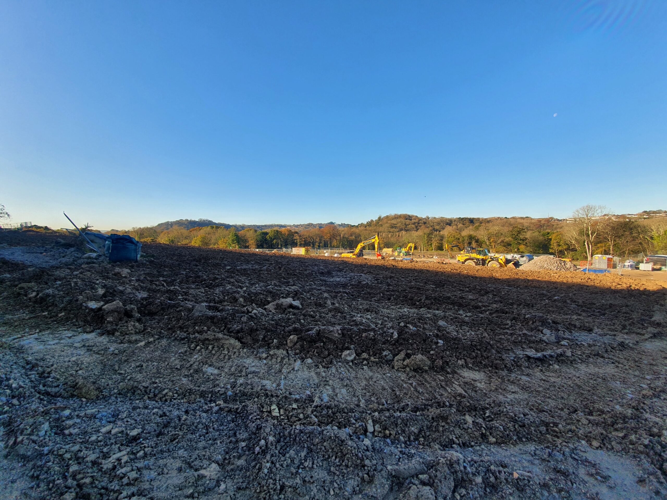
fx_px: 250
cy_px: 250
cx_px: 334
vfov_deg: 89.9
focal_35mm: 13
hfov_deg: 106.2
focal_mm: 1.8
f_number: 2.2
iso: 50
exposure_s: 1/478
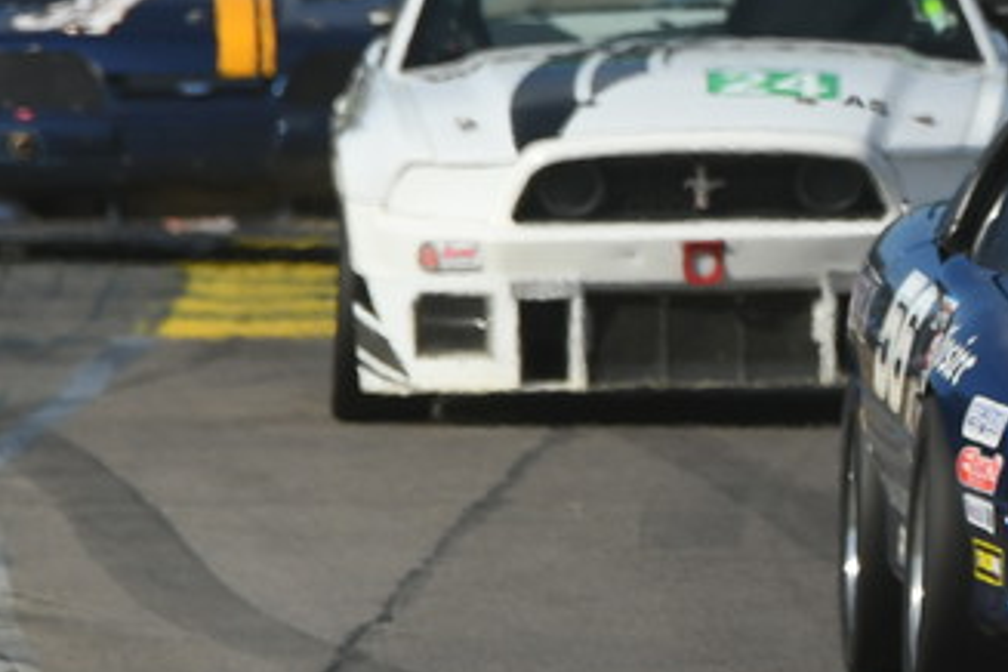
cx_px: 1745
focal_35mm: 1653
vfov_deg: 0.8
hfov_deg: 1.2
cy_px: 216
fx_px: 46280
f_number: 8
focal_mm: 300
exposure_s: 1/1000
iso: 200
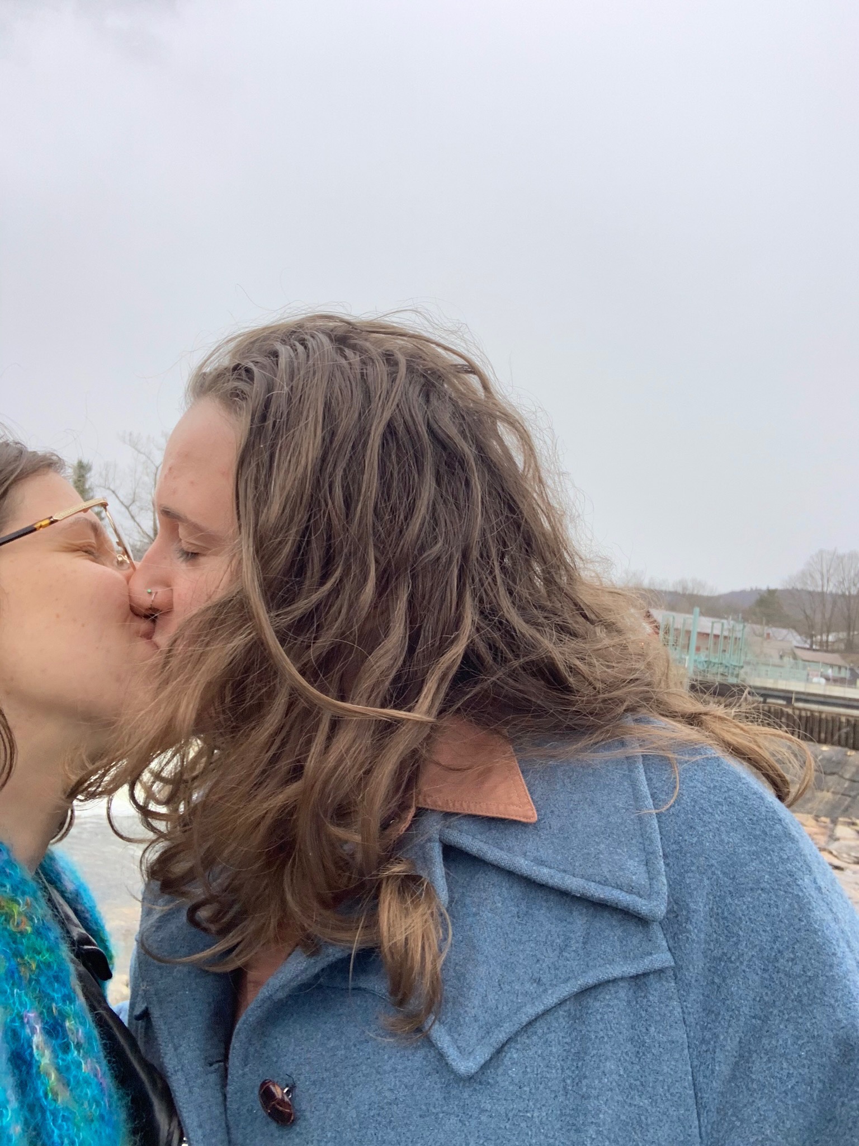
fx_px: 1059
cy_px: 573
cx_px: 430
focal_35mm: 32
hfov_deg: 44.2
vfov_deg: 56.8
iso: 25
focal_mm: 2.87
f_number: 2.2
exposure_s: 1/121
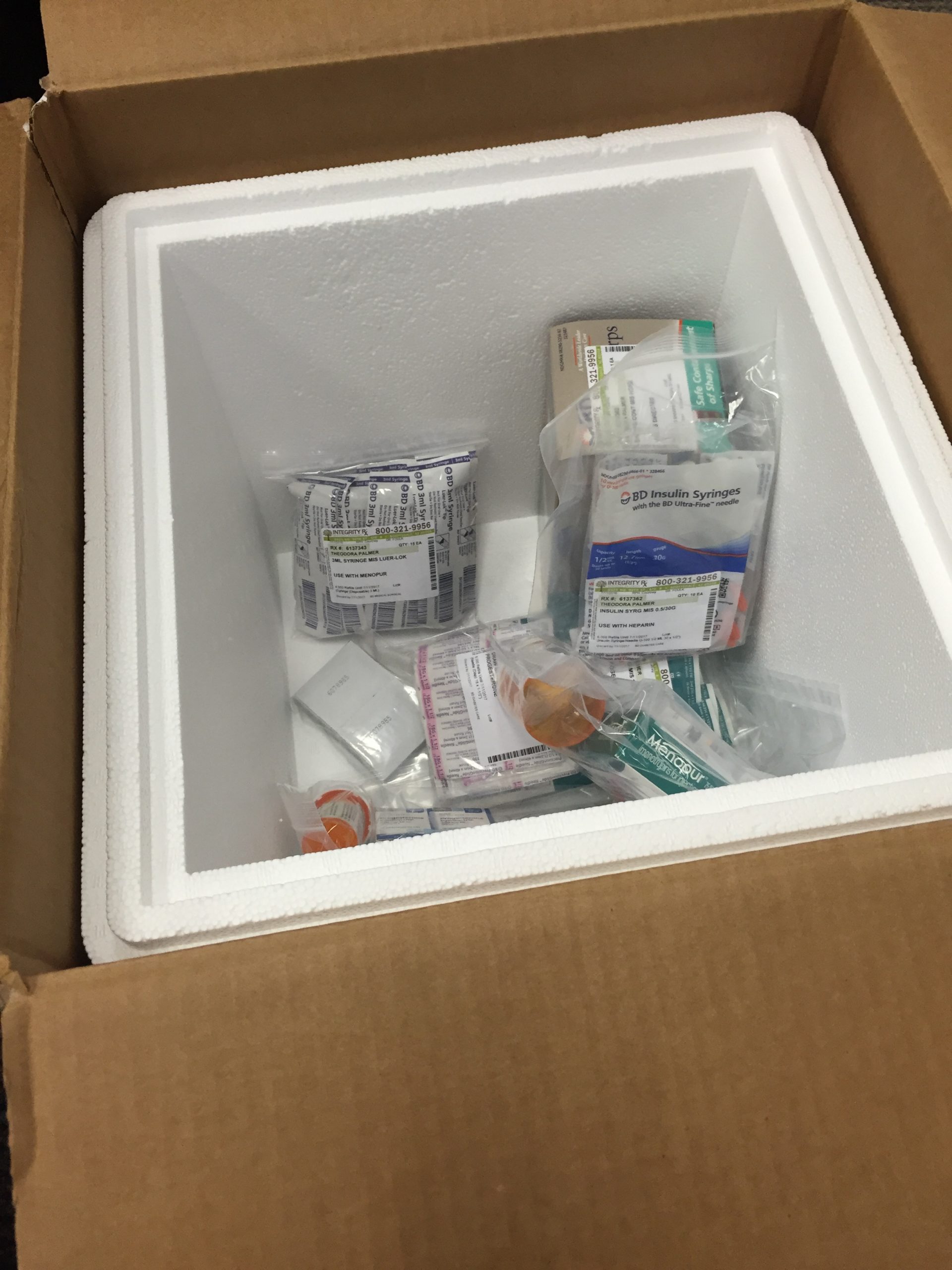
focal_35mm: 29
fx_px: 1063
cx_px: 476
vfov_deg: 61.7
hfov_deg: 48.2
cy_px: 635
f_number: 2.2
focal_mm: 4.15
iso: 40
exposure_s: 1/30
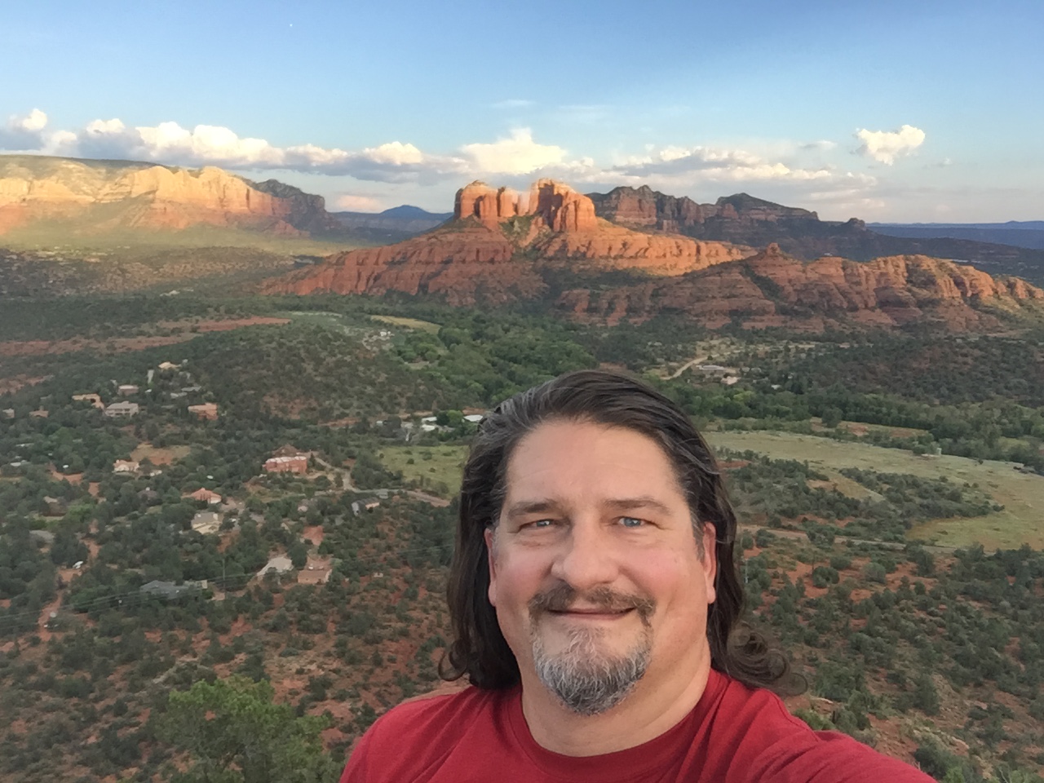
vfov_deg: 45.4
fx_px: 935
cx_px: 522
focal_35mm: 31
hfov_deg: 58.4
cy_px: 392
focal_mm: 2.65
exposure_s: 1/162
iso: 32
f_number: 2.2
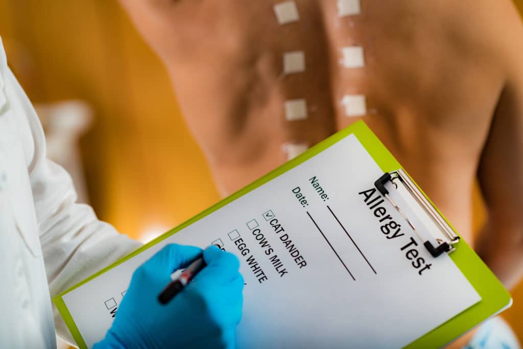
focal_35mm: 85
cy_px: 174
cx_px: 262
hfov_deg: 23.9
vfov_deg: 16.1
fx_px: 1235
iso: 64
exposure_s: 1/200
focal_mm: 85
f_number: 2.2
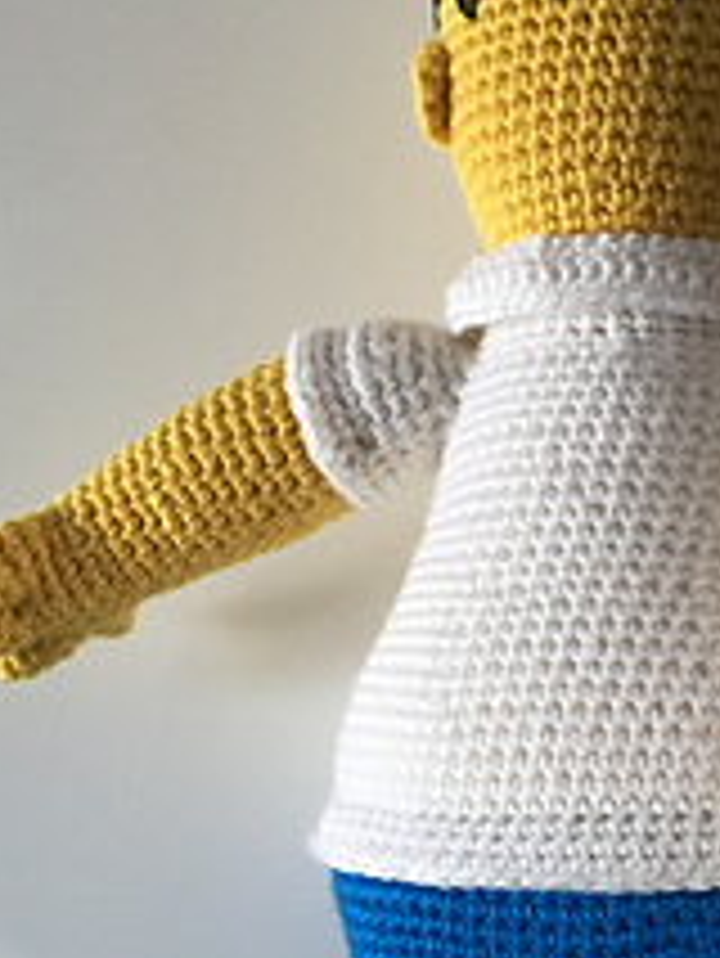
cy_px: 711
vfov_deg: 28.2
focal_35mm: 68
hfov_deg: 21.3
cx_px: 592
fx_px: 1884
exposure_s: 1/33
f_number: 2.2
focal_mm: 4.15
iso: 80
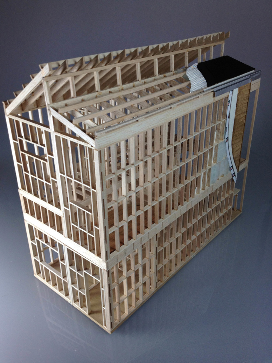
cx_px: 133
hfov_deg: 39.6
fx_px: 377
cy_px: 180
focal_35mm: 36
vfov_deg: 51.4
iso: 64
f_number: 2.4
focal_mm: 4.28
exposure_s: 1/130
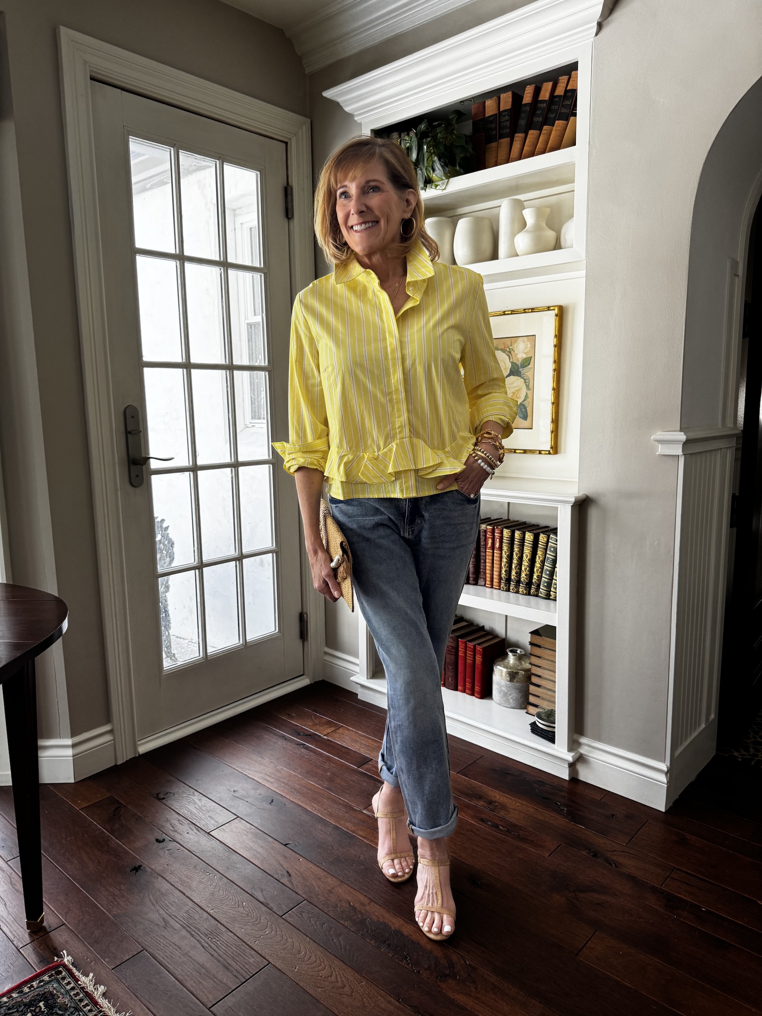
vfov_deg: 71.6
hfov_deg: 56.8
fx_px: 704
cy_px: 508
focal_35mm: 24
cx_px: 381
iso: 160
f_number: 1.78
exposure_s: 1/121
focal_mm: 6.76
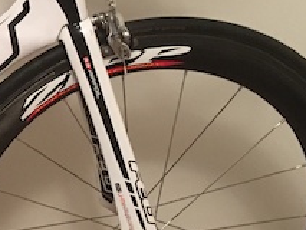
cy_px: 138
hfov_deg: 16.2
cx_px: -182
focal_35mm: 109
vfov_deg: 13.6
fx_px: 964
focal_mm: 4.15
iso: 200
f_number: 2.2
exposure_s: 1/17
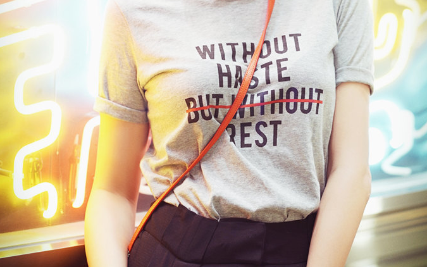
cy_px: 16
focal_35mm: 85
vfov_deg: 15.2
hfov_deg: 24.4
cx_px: 214
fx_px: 989
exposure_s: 1/50
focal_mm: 55
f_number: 2.5
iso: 500
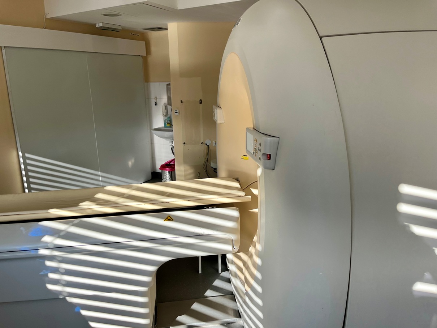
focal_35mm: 26
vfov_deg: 53.0
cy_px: 164
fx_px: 328
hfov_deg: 67.3
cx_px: 218
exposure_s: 1/204
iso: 40
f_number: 1.6
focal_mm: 5.1
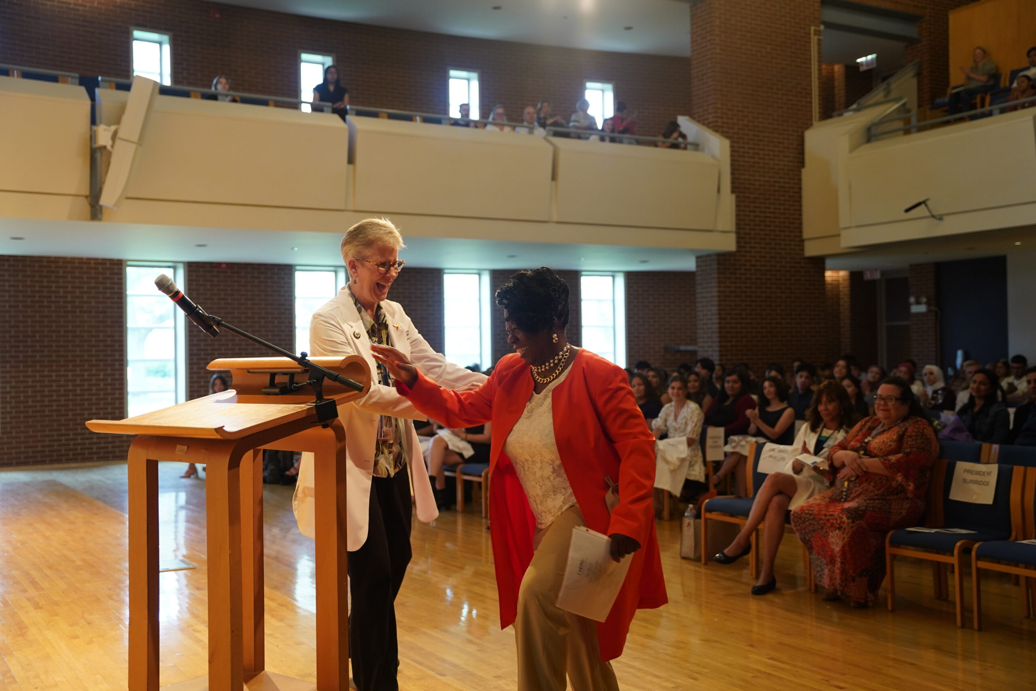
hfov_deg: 49.9
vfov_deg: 34.5
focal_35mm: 39
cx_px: 518
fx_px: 1114
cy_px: 346
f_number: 2.8
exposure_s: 1/160
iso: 2000
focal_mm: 38.7
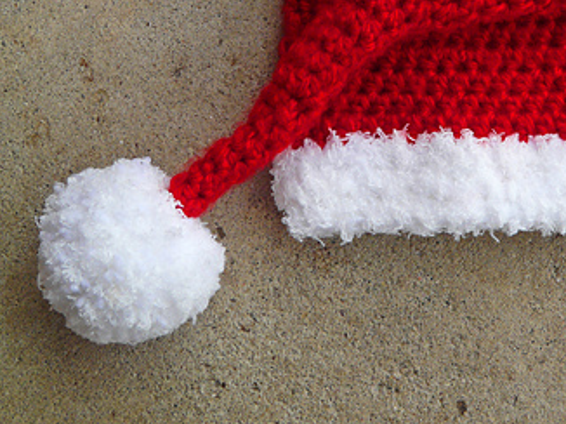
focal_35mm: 89
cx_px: 424
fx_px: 1454
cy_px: 116
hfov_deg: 21.8
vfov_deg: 16.5
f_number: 3.6
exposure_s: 1/125
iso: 100
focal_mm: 9.5
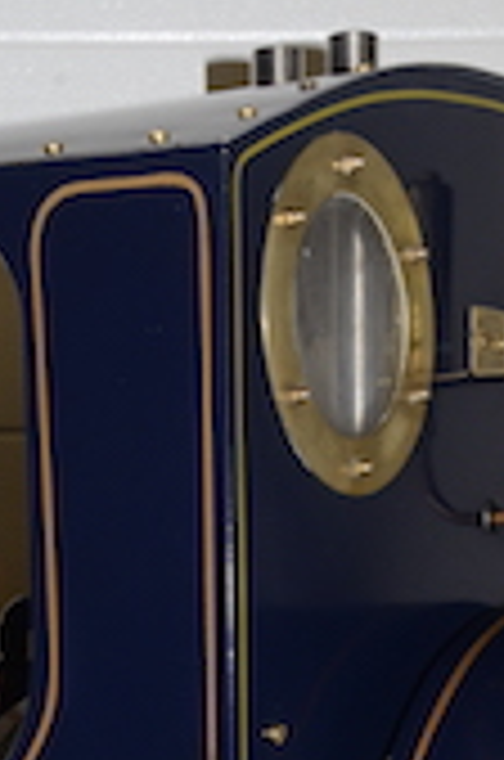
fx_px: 2446
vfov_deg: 17.1
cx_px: 234
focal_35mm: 116
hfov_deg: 11.8
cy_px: 845
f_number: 14
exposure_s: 1/60
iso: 800
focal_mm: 32
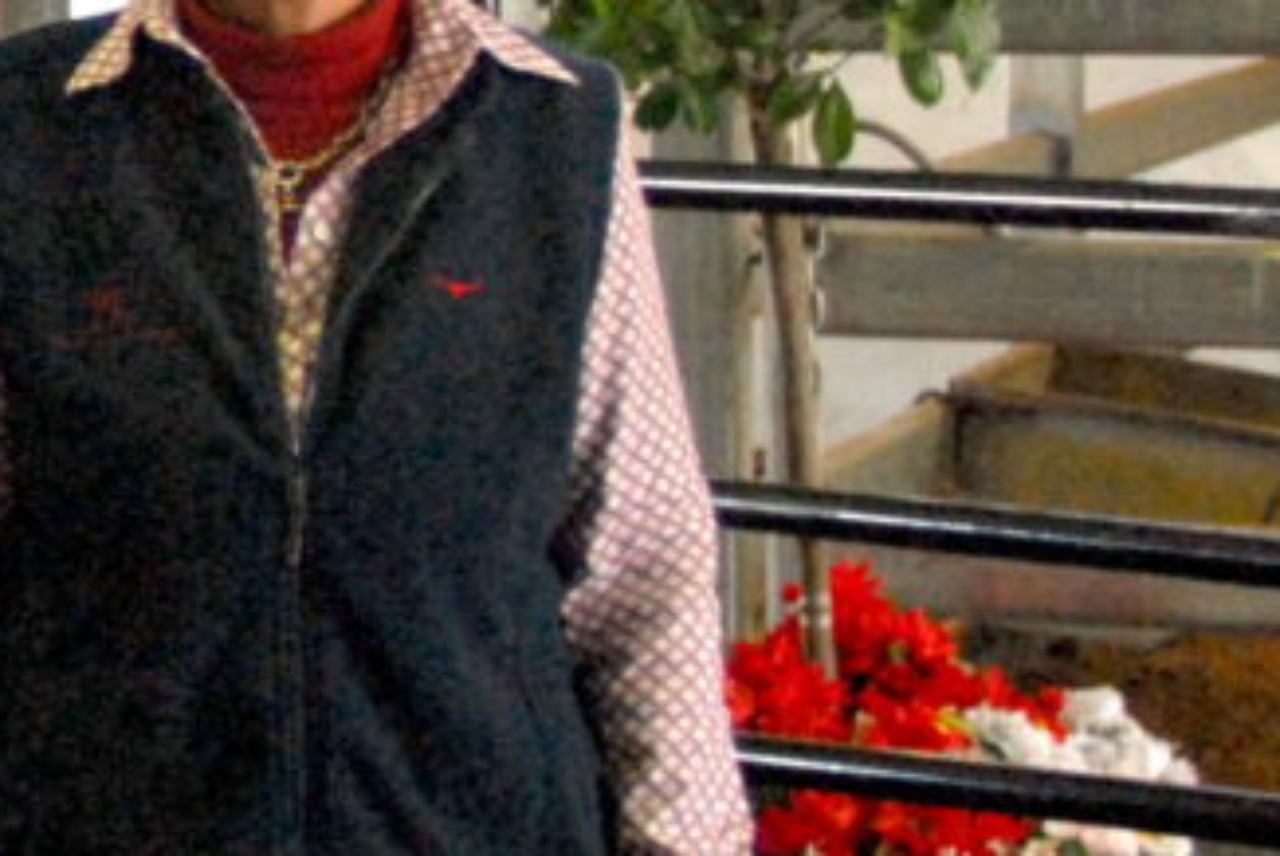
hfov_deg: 11.6
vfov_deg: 8.3
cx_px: -997
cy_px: -124
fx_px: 5872
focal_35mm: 165
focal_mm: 28
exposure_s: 1/250
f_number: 3.2
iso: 800
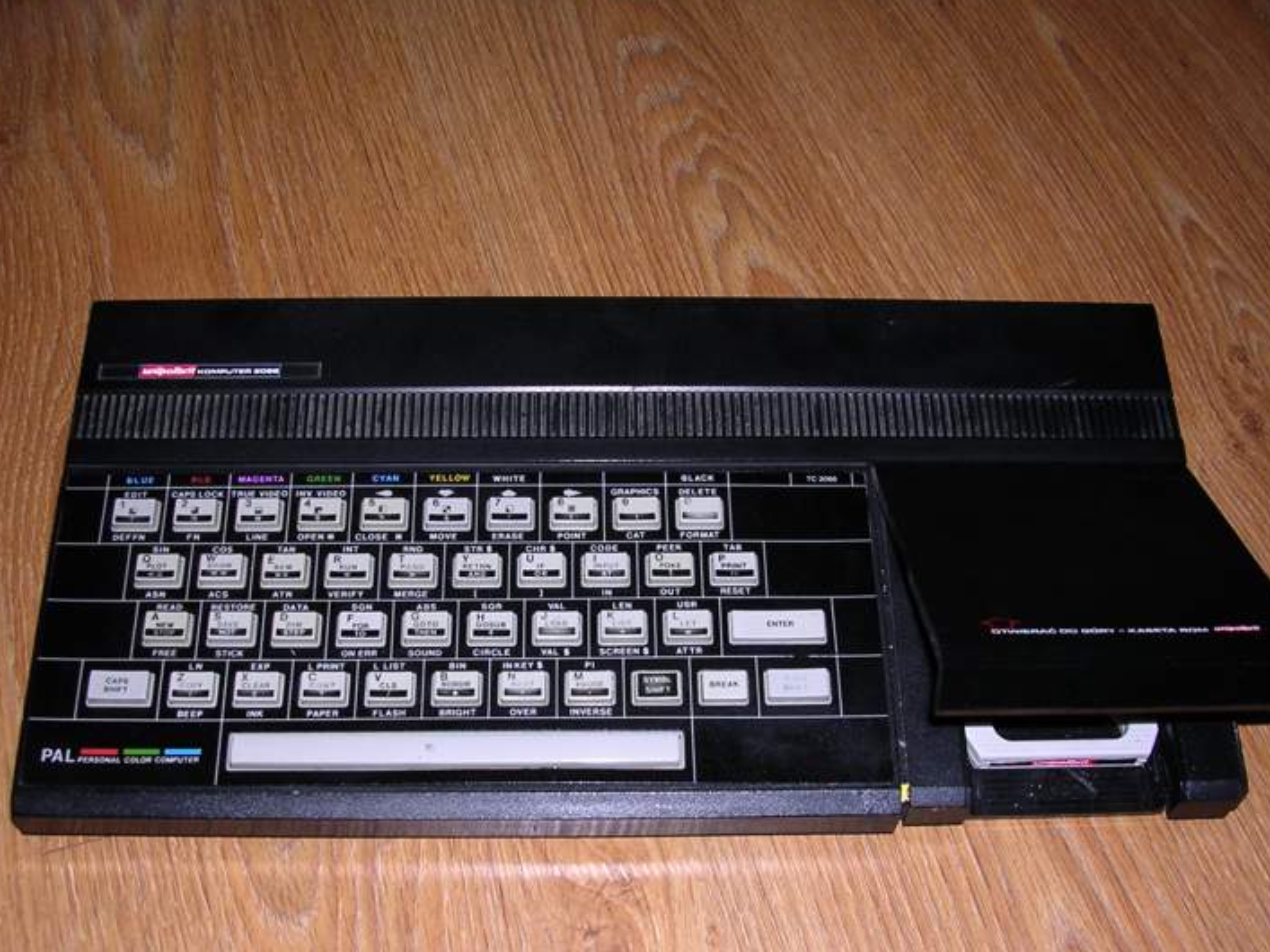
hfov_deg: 43.9
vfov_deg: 33.6
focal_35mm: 43
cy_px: 519
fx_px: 1577
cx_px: 634
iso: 100
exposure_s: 1/60.1
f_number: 2.8
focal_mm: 5.8
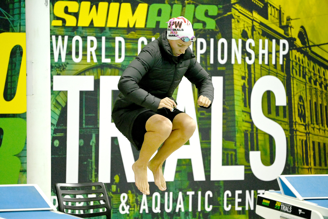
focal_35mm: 330
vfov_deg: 4.2
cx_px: 164
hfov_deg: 6.2
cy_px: 110
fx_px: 3007
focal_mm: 330
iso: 8000
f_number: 4
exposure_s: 1/1250
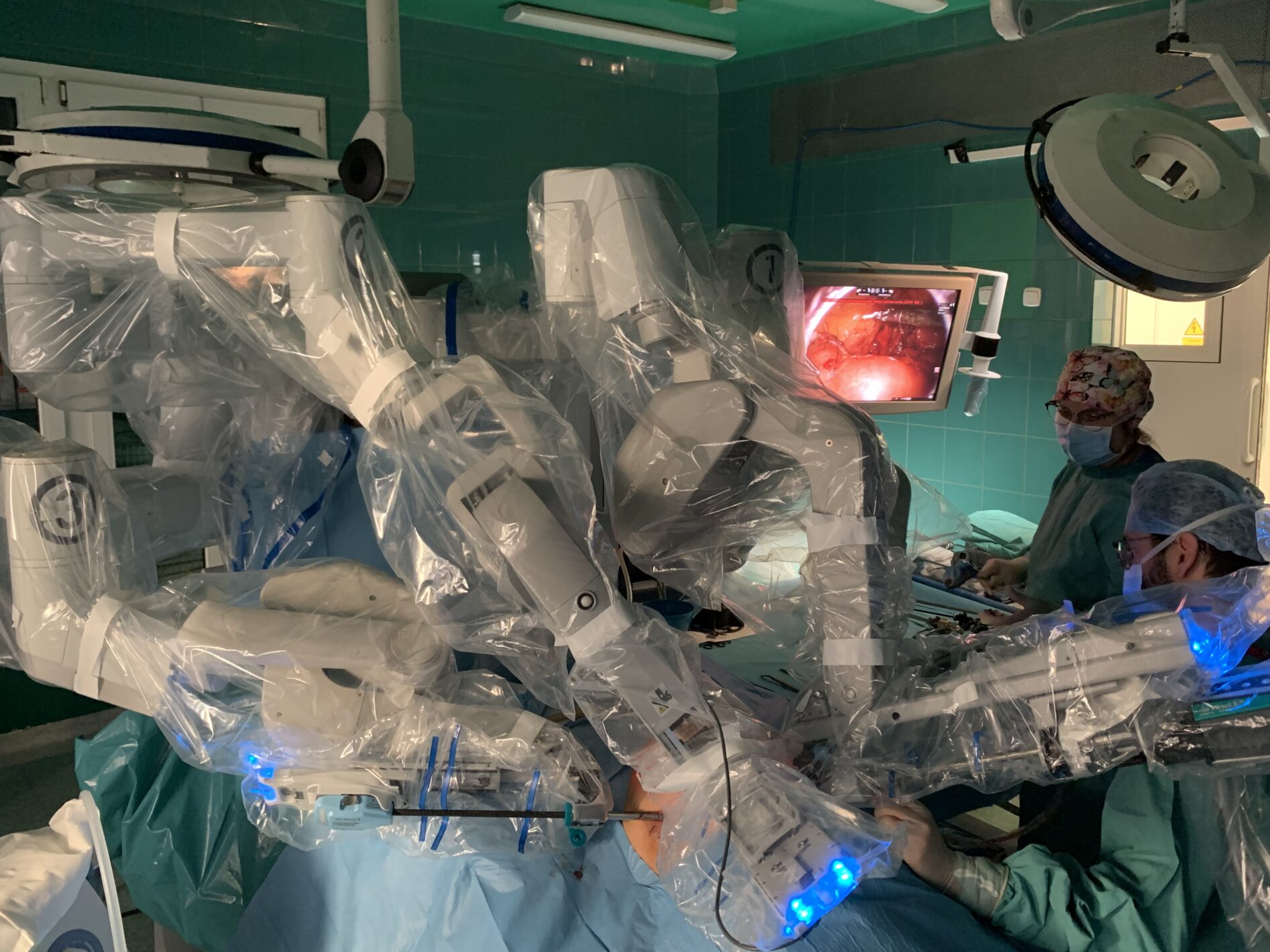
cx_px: 653
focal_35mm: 28
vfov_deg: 49.7
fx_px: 1027
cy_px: 445
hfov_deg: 63.4
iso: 320
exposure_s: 1/25
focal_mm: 4.25
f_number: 1.8
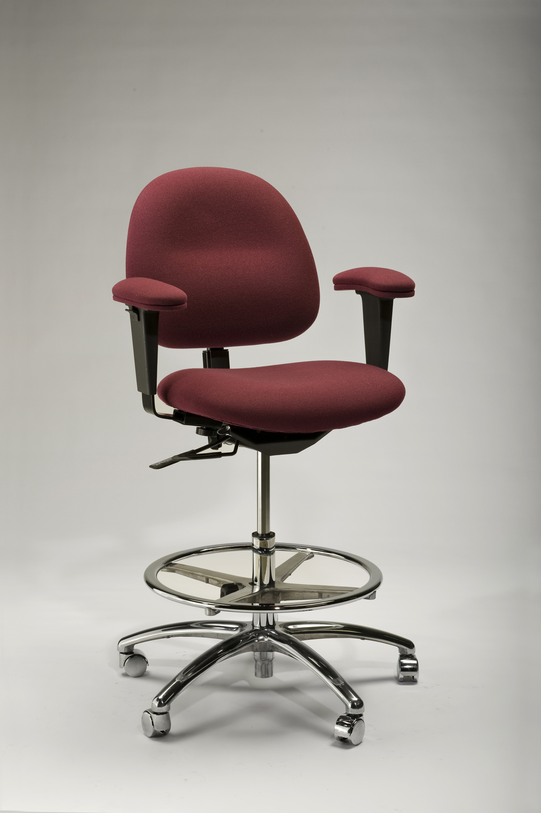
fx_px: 1580
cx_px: 270
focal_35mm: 70
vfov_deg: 28.9
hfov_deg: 19.4
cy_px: 406
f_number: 16
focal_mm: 70
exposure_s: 1/250
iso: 100
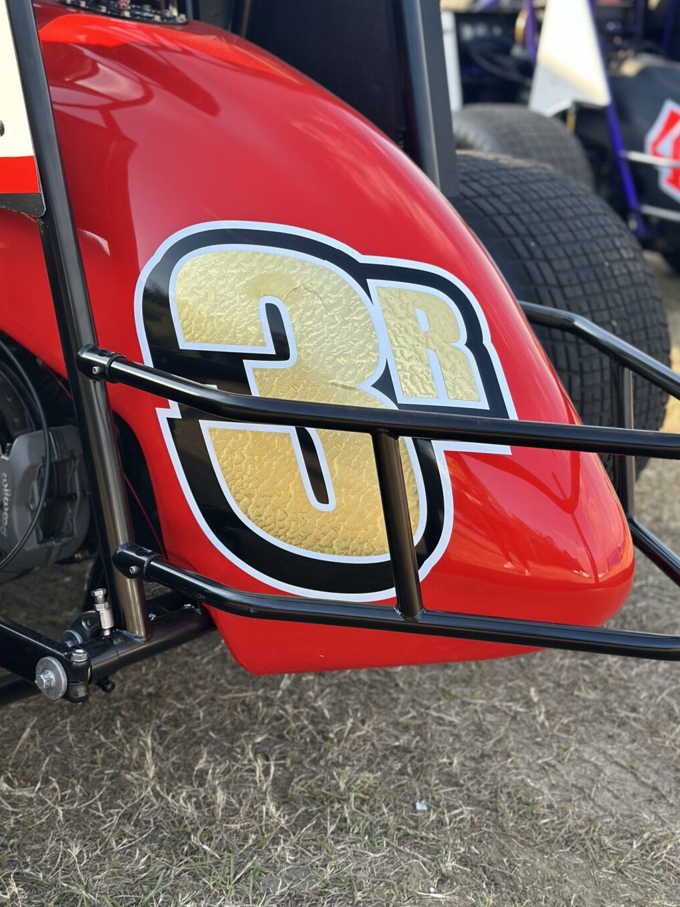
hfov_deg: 27.0
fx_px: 1414
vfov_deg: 35.5
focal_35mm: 54
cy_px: 403
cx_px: 379
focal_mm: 6.86
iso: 80
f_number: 1.78
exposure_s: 1/709
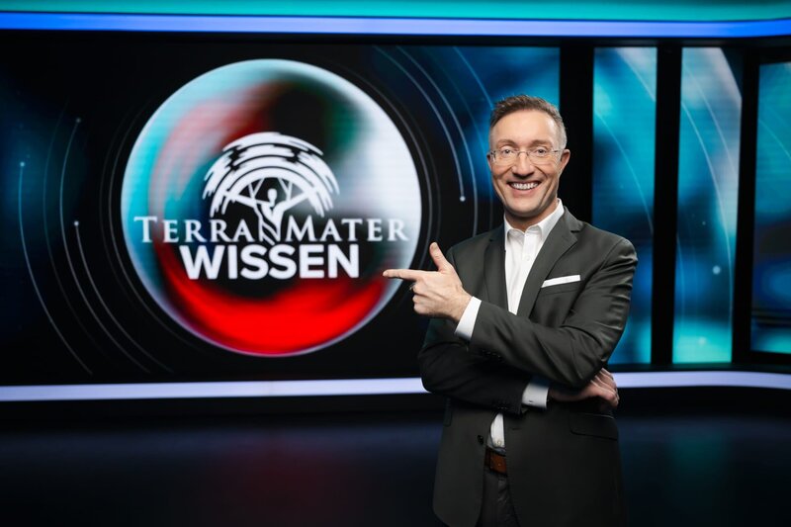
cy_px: 264
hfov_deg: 63.7
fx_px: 637
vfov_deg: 44.9
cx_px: 396
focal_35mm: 29
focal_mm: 29
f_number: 2.8
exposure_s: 1/250
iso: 400
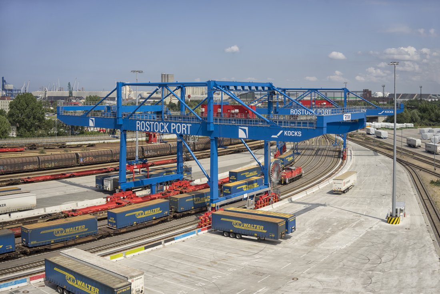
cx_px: 220
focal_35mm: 35
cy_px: 147
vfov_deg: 37.9
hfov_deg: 54.4
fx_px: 428
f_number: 8
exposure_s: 1/400
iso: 100
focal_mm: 35
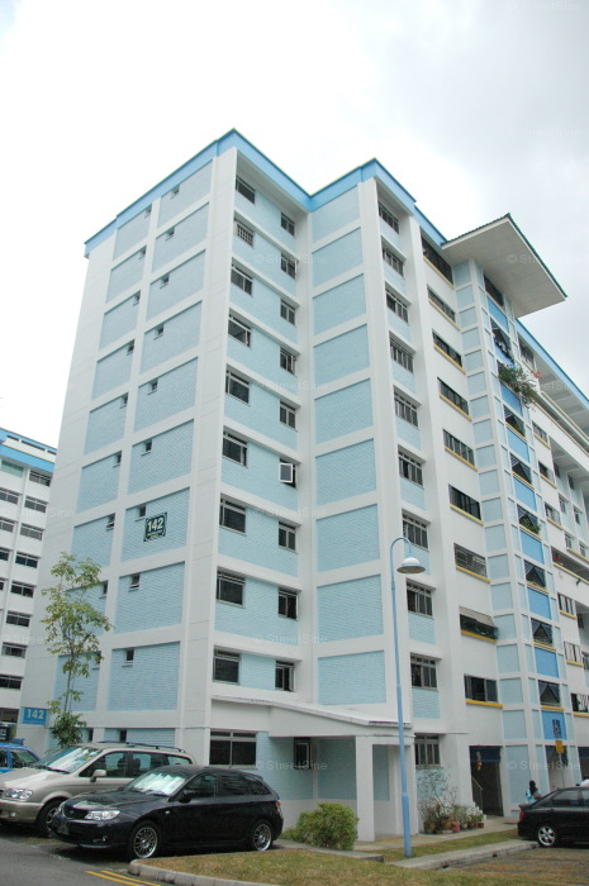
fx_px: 664
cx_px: 294
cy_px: 443
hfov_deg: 47.8
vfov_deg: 67.4
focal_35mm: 27
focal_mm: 18
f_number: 4
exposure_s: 1/2500
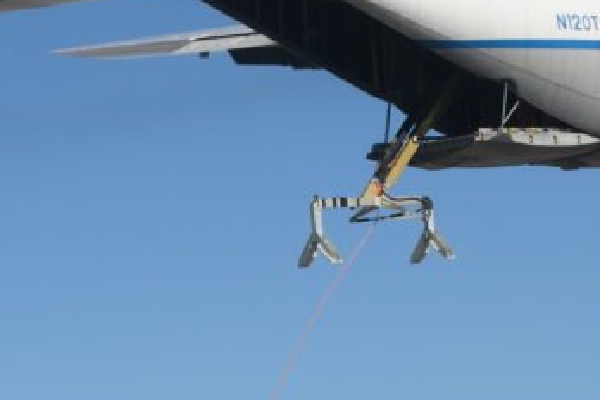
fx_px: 5883
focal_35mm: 353
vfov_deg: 3.9
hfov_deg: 5.8
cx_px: 550
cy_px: 255
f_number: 16
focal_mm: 80
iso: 100
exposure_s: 1/125
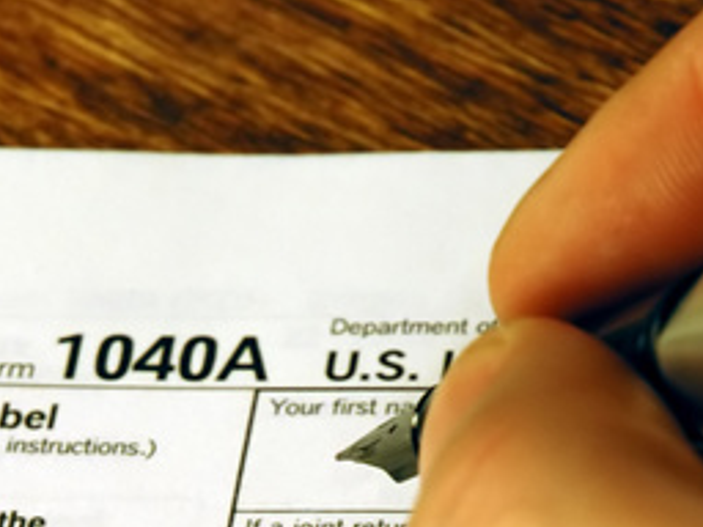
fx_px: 6803
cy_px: 721
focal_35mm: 335
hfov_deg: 5.9
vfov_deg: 4.4
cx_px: 327
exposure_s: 1/250
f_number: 8
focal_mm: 70
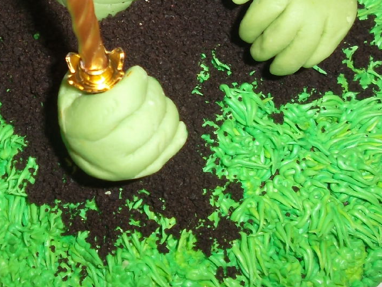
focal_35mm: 76
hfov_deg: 25.1
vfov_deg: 18.7
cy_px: -23
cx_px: 58
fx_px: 839
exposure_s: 1/45
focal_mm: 4.9
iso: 100
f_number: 3.5
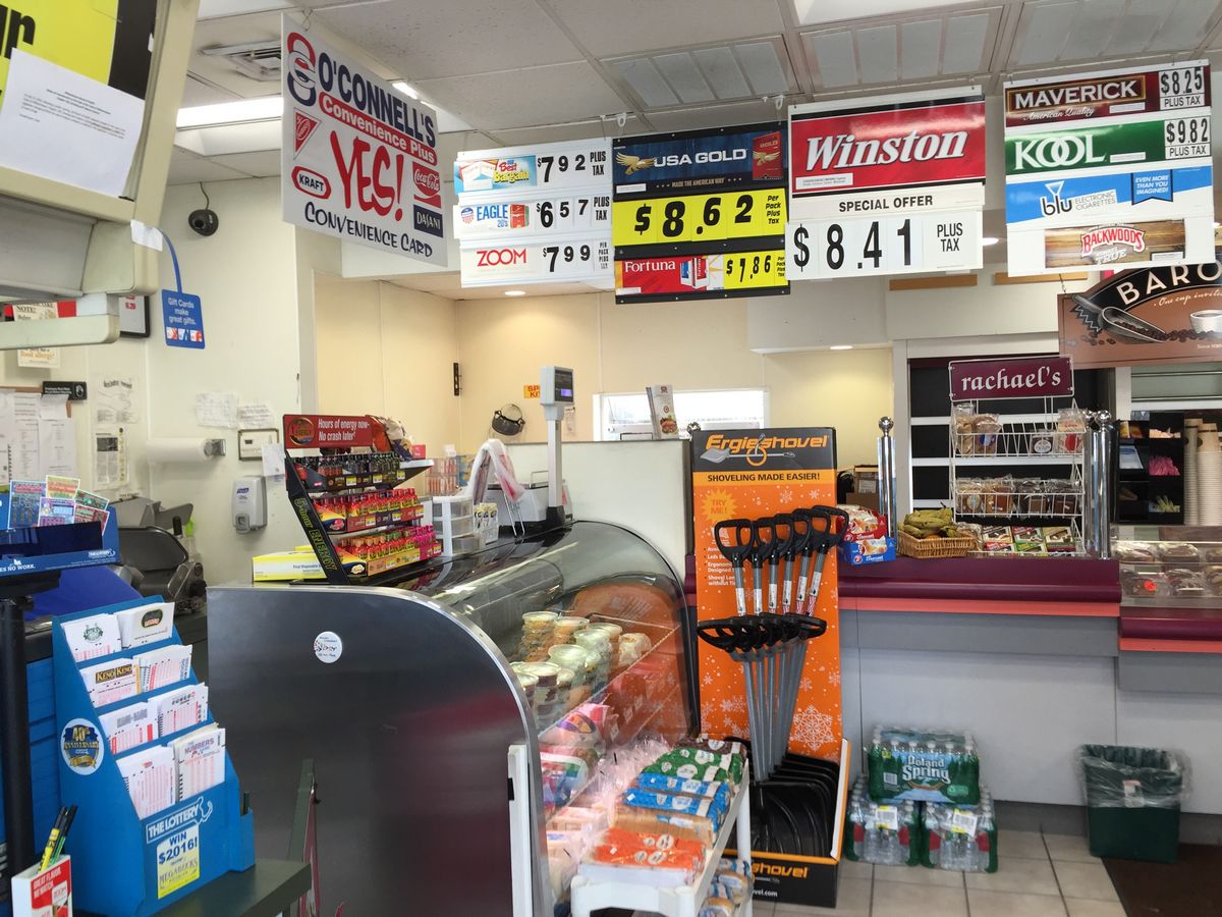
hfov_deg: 61.7
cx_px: 611
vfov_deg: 48.2
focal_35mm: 29
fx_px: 1024
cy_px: 458
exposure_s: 1/60
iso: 40
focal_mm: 4.15
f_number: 2.2
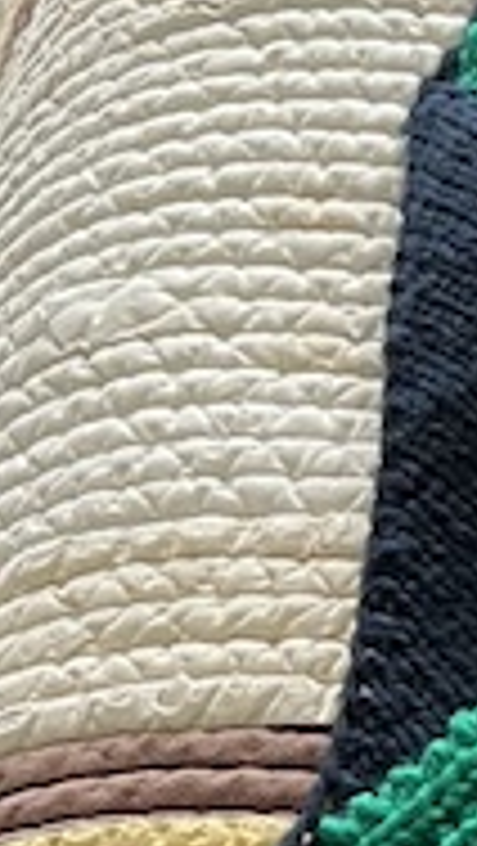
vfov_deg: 12.8
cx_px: 1580
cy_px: 1154
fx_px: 3614
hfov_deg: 6.6
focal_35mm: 161
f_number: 1.5
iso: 320
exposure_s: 1/60
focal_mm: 5.7
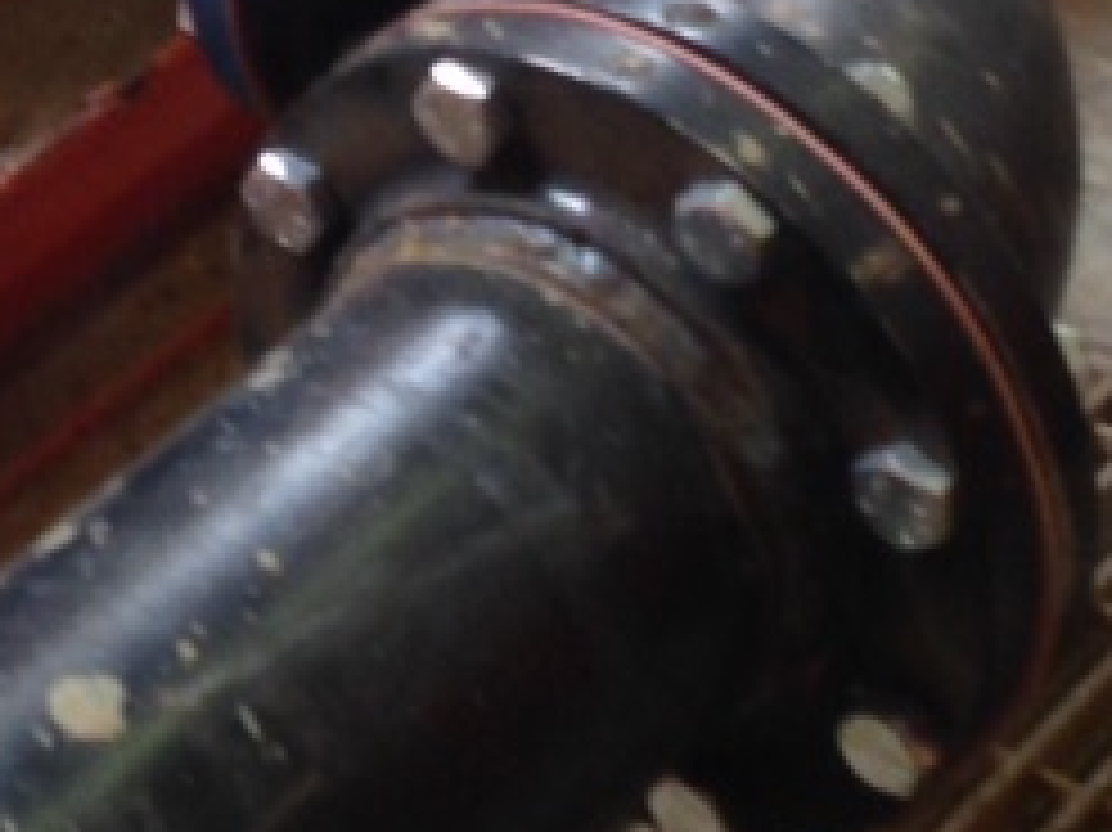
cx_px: -131
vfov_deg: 8.5
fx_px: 5491
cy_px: -373
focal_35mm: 171
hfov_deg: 11.4
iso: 50
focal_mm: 4.12
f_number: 2.4
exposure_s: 1/20
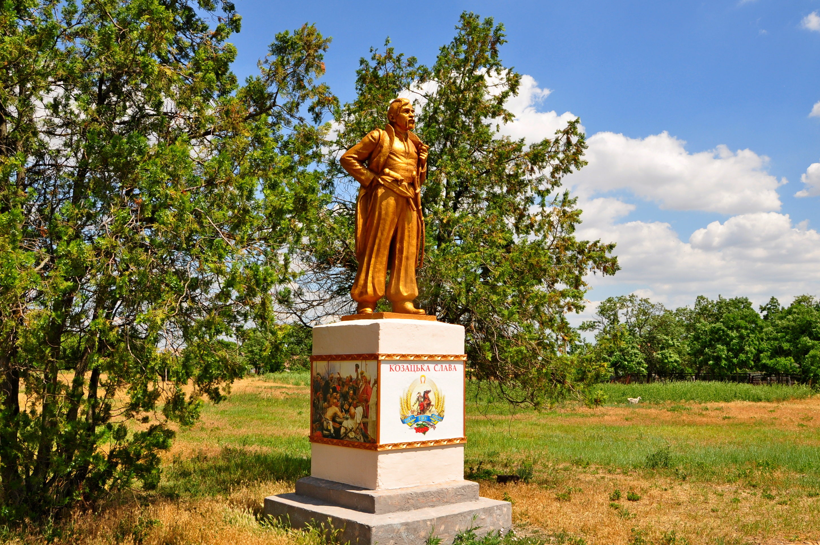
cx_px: 396
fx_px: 682
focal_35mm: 30
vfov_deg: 43.5
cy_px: 291
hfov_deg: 62.0
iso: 200
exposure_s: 1/250
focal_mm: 18
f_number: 10
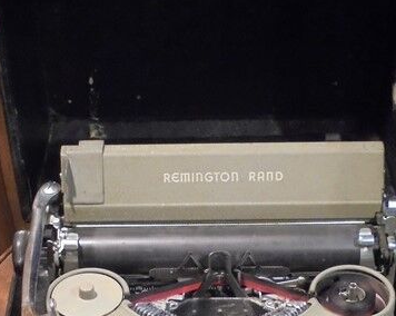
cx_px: 221
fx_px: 983
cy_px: 213
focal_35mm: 84
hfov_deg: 22.8
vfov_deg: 18.2
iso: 400
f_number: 4
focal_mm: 6.1
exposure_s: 1/10
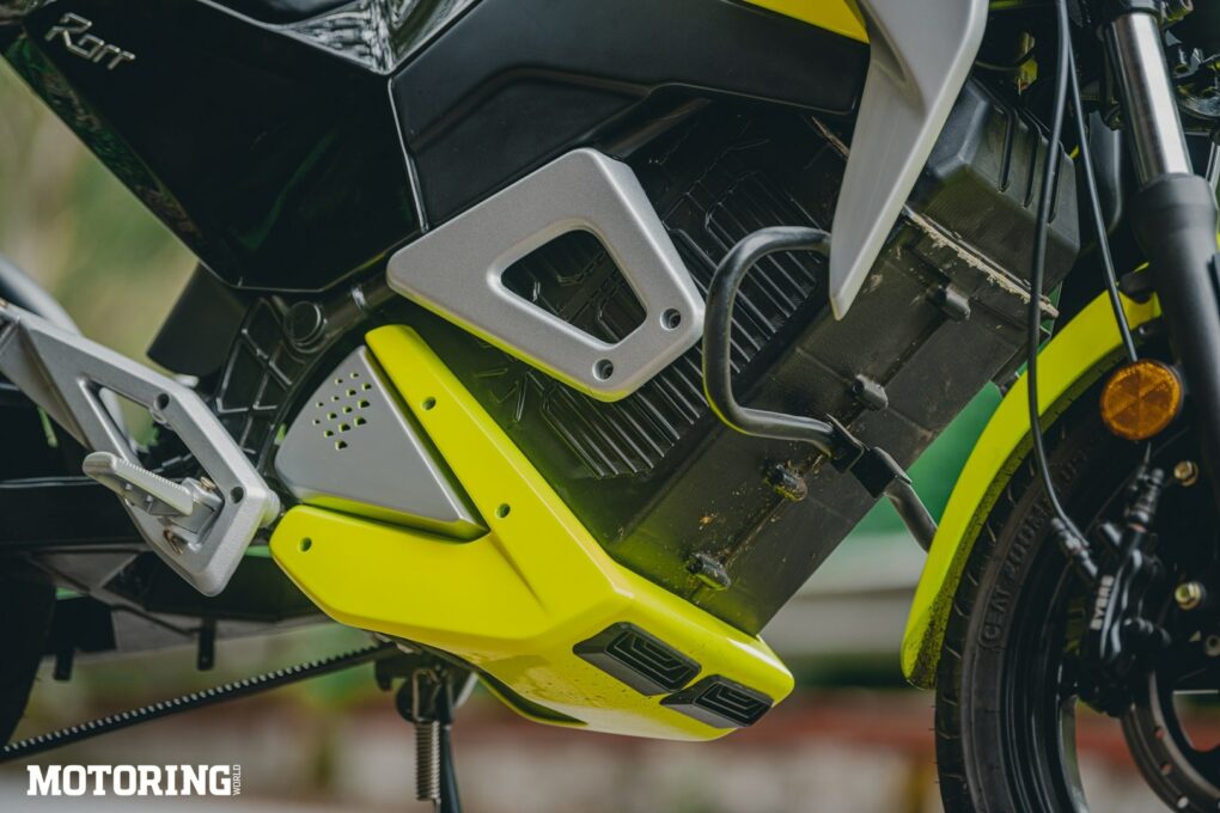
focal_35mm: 160
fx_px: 5422
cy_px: 406
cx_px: 610
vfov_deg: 8.6
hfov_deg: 12.8
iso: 320
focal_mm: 160
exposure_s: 1/250
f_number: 2.8
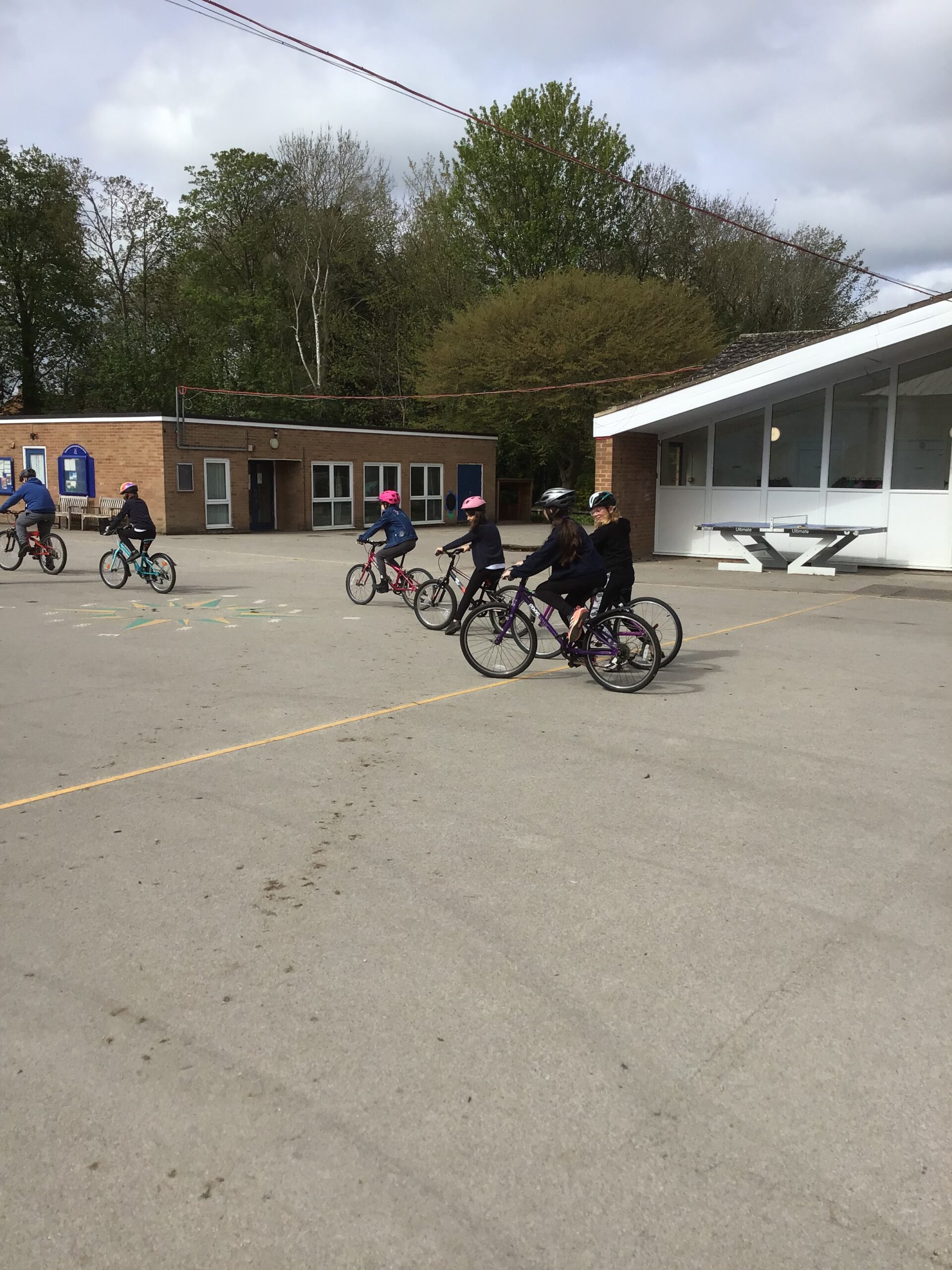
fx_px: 1137
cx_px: 476
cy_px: 635
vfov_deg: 58.4
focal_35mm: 31
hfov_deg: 45.4
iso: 25
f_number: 2.4
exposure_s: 1/1733
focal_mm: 3.3
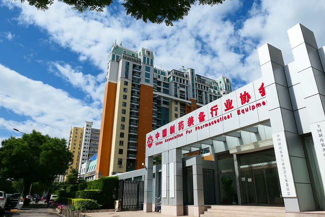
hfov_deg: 73.7
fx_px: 217
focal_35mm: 24
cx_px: 162
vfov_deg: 53.1
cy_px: 108
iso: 125
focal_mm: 8.8
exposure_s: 1/1600
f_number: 5
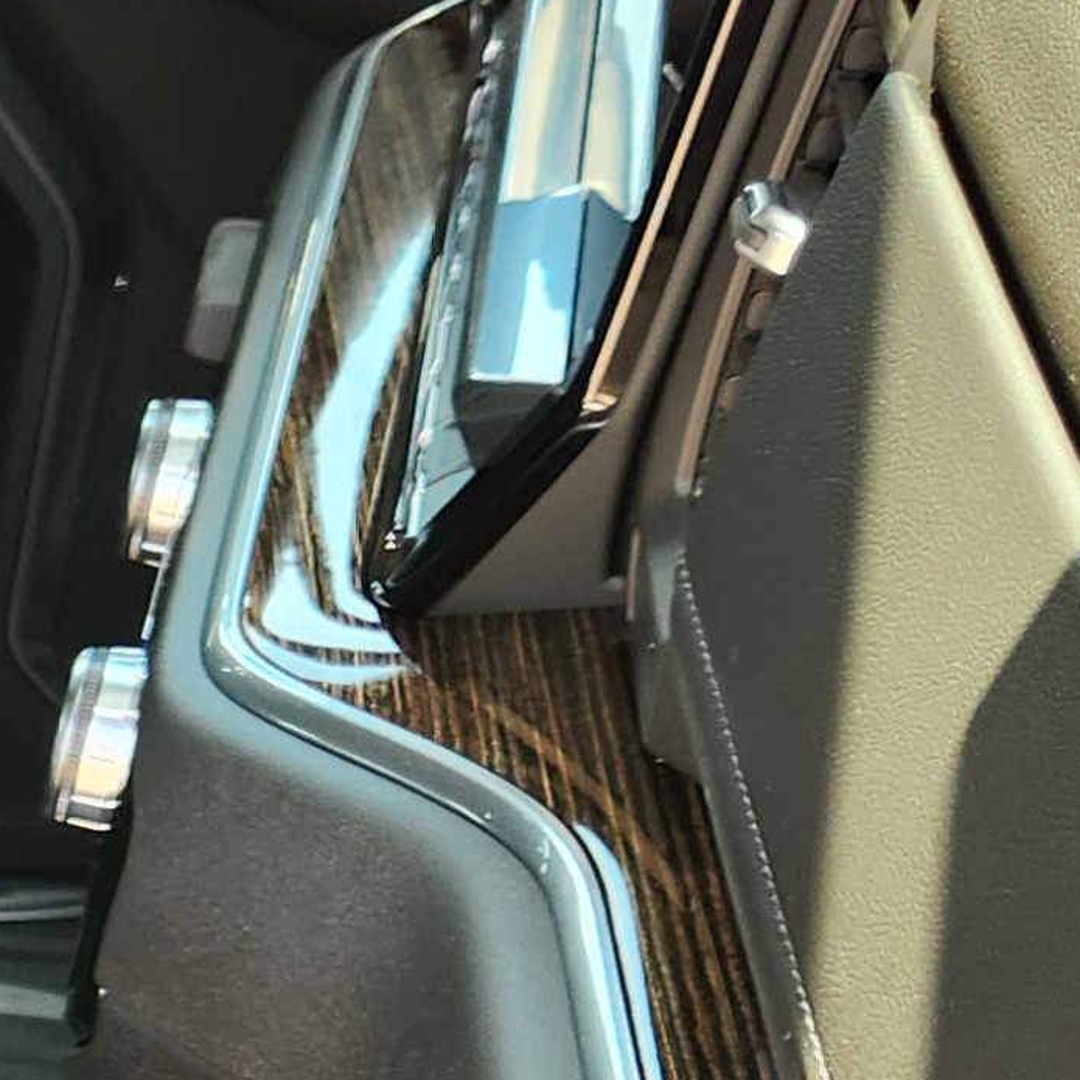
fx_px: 4130
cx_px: -1361
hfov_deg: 12.3
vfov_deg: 14.1
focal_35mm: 117
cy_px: 1520
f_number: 1.8
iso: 80
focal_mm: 5.4
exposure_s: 1/180
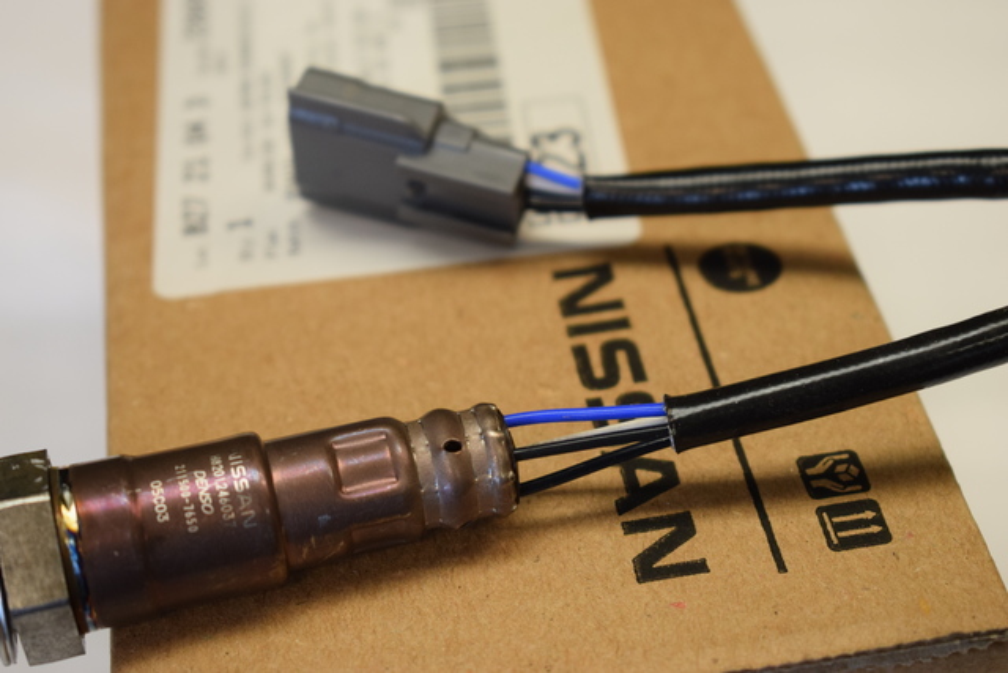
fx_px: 2184
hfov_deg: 26.0
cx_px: 504
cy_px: 336
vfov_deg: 17.5
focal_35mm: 78
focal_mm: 52
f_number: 5.6
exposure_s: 1/125
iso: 1000
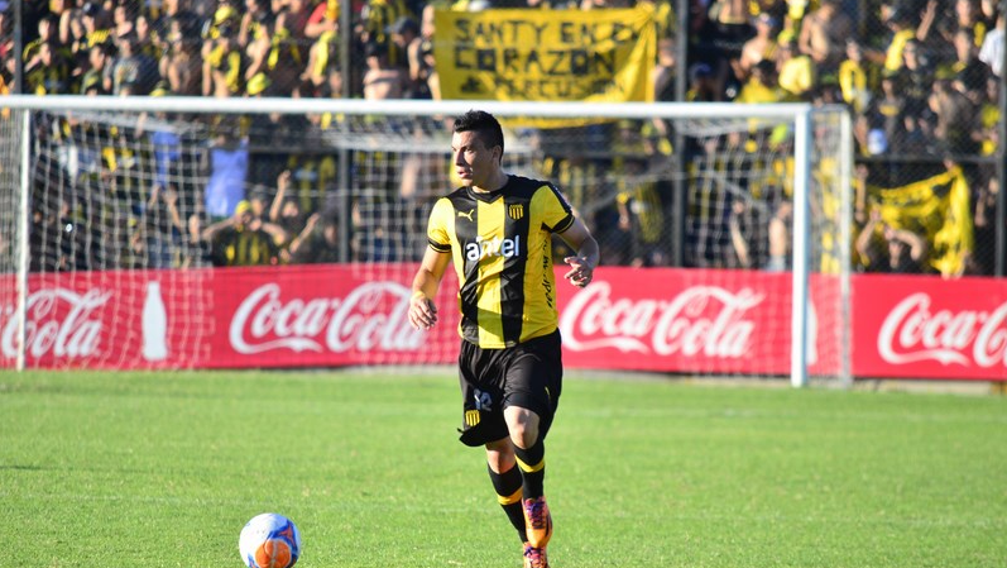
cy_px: 325
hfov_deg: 4.6
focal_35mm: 472
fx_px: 12608
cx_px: 503
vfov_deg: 2.6
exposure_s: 1/640
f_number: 5.6
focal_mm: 300
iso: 500
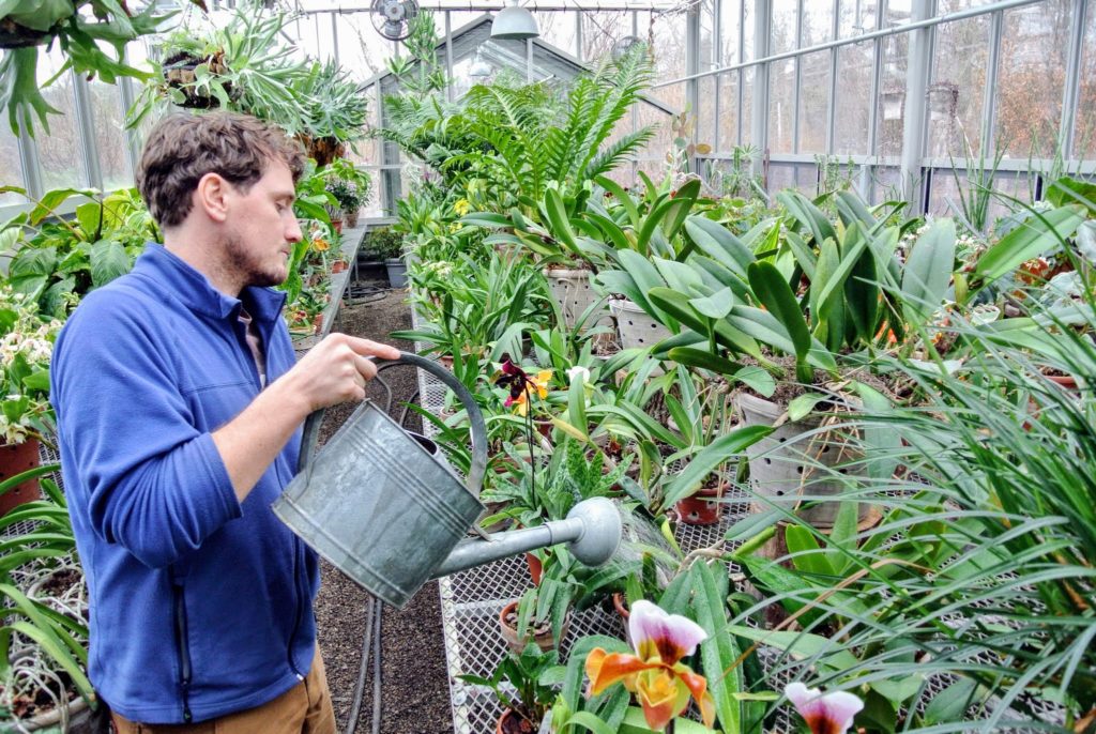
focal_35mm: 27
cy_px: 367
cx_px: 548
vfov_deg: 48.1
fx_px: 823
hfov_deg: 67.3
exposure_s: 1/60
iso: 360
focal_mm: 10
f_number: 3.5
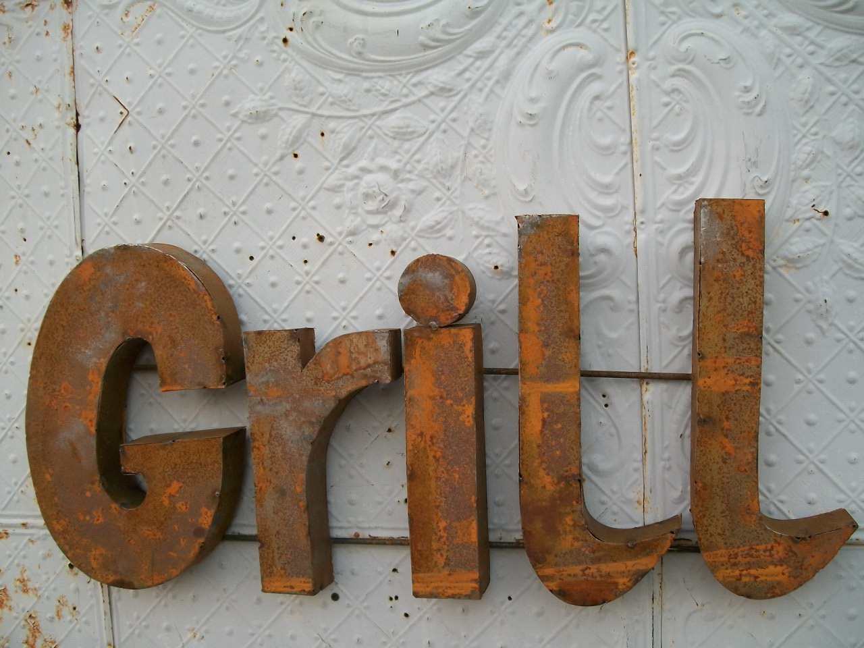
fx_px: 899
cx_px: 432
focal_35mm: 36
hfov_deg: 51.4
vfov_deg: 39.7
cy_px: 324
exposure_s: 1/80
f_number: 2.7
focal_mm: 6
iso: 80
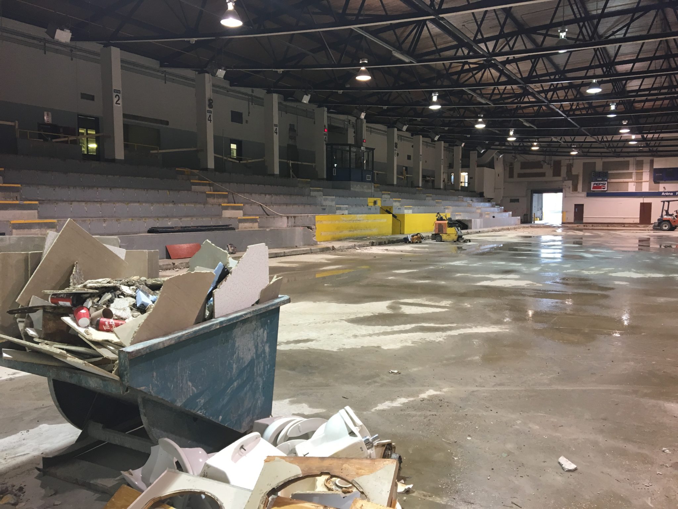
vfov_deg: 48.2
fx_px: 568
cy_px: 254
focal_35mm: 29
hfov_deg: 61.7
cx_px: 339
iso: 80
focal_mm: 4.15
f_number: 2.2
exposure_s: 1/30
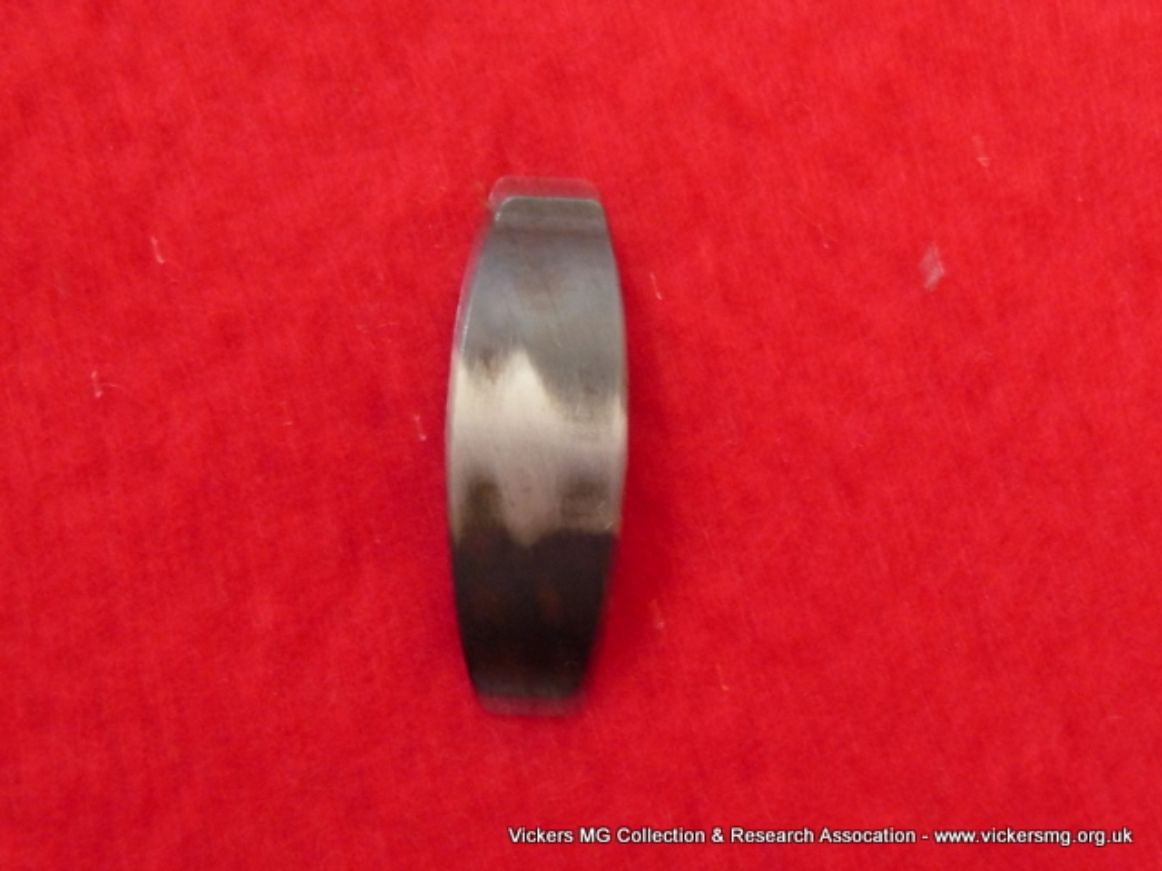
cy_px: 436
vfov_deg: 30.3
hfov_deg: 39.7
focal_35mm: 48
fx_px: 1611
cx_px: 581
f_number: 4.2
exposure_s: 1/8
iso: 400
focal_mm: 8
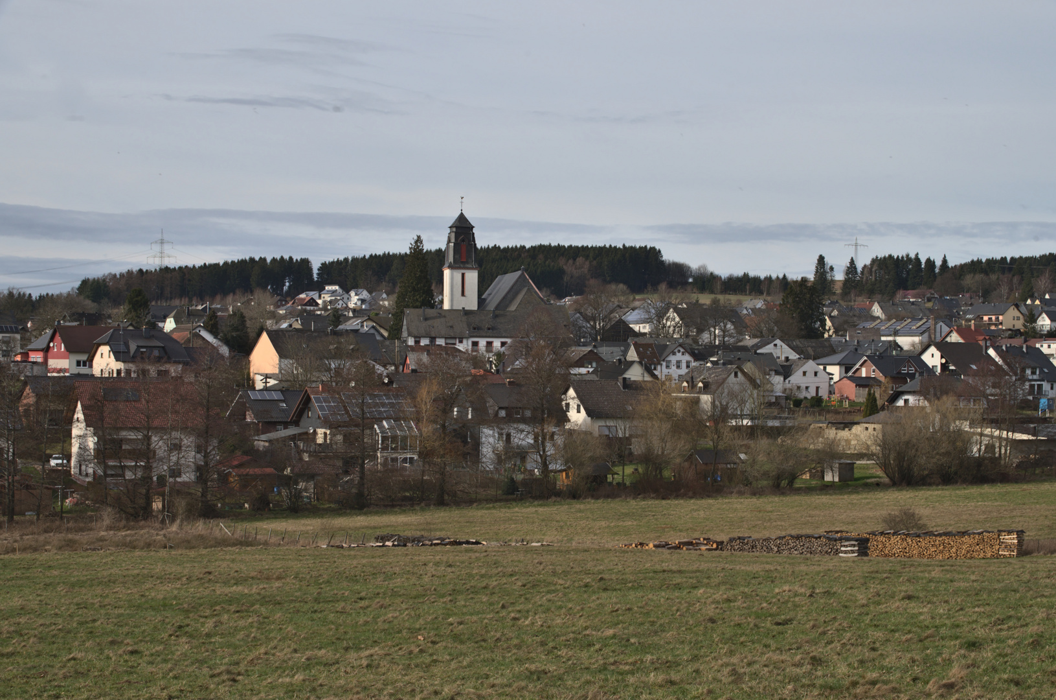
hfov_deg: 30.1
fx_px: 1961
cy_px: 350
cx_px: 528
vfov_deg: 20.2
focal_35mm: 67
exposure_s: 1/100
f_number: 13
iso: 100
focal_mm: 45
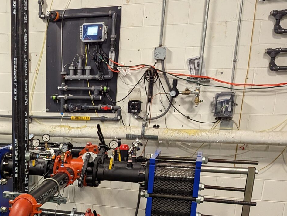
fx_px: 432
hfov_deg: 34.5
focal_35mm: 52
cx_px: 22
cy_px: 208
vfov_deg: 26.8
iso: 873
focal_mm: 6.81
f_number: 1.85
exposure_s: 1/120
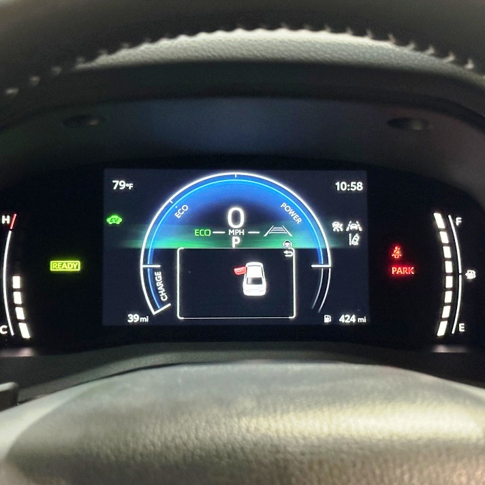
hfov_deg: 28.1
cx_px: 261
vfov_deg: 28.2
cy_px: 253
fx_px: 967
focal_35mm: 61
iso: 640
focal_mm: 6.86
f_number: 1.78
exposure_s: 1/30
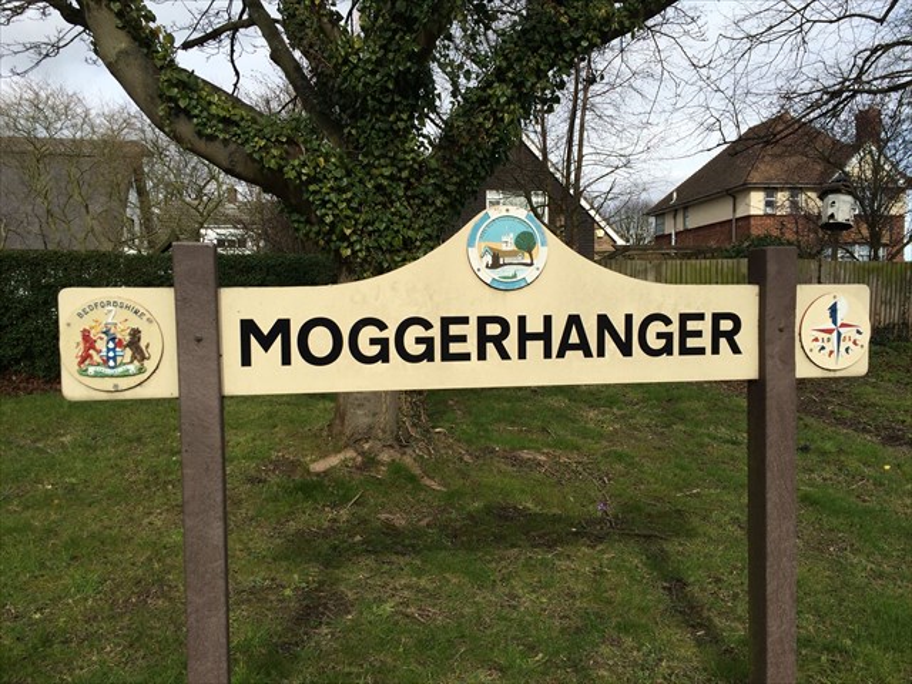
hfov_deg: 61.7
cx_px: 456
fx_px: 764
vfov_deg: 48.2
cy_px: 342
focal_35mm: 29
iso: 32
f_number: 2.2
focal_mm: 4.15
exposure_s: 1/1325
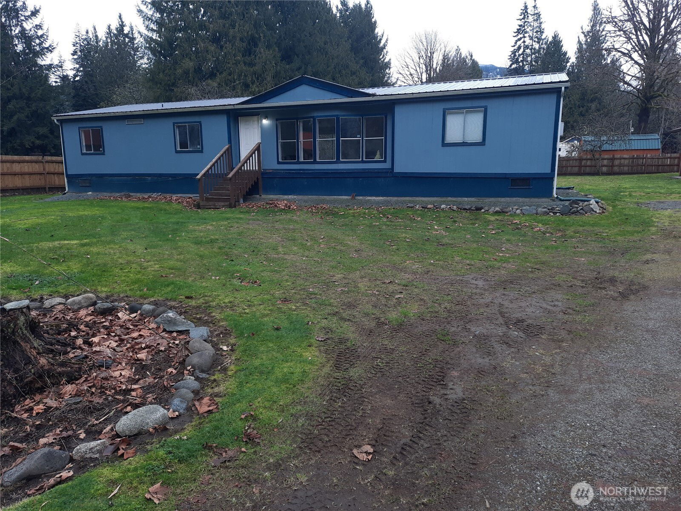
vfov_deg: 54.9
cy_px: 256
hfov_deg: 69.4
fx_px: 492
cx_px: 340
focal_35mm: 25
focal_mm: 4.6
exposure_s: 1/60
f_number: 2
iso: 100
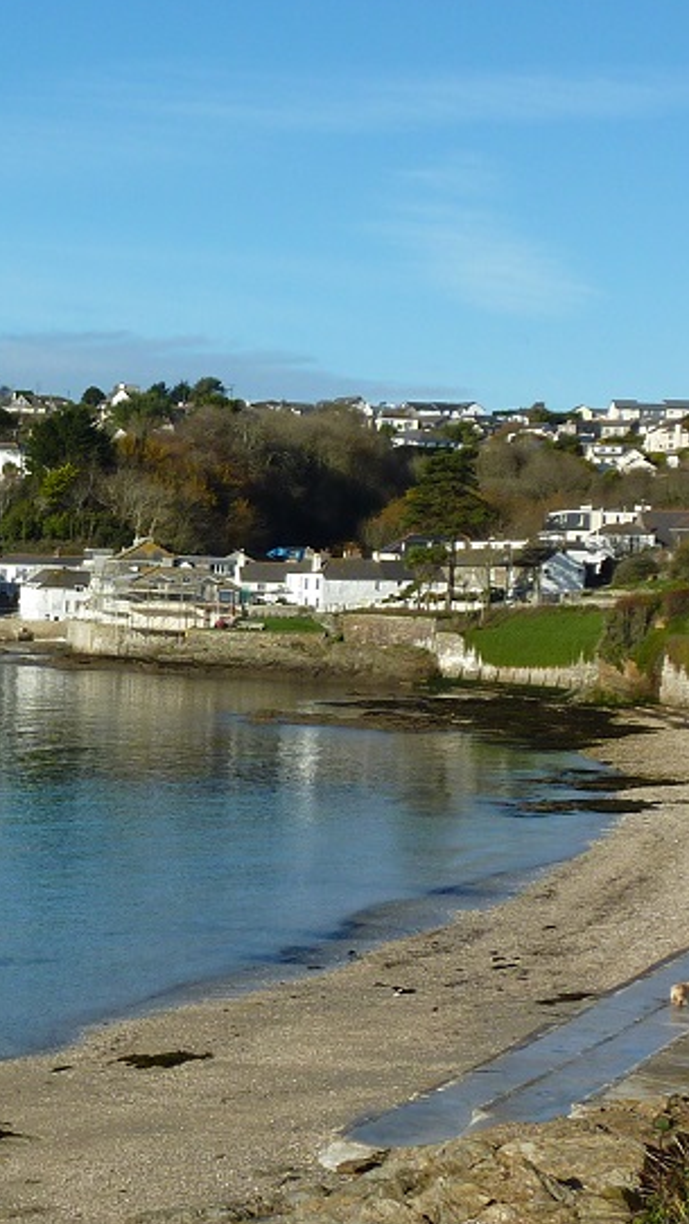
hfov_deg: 14.9
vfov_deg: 27.5
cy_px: 645
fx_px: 2500
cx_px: -225
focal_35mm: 77
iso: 80
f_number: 5
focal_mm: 5.7
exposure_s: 1/500
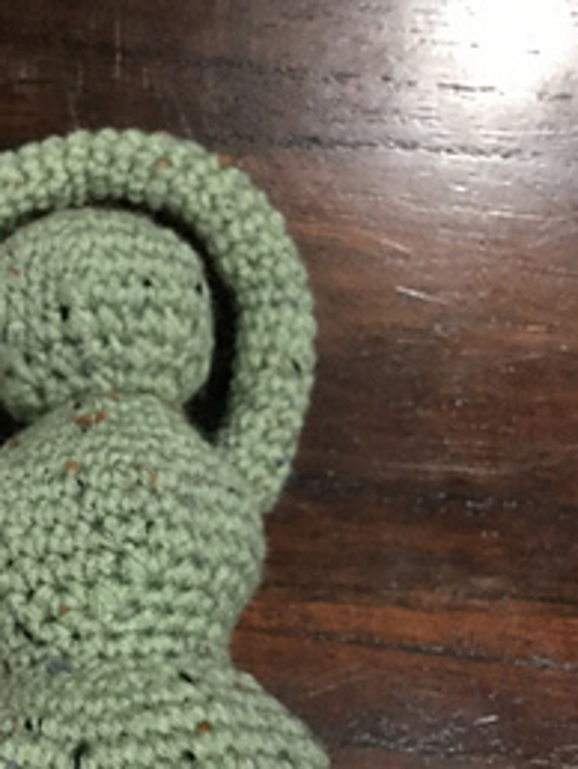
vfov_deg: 31.8
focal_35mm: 60
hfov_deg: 24.2
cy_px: 531
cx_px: 142
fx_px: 1334
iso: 200
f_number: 2.4
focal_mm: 3.3
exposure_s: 1/15
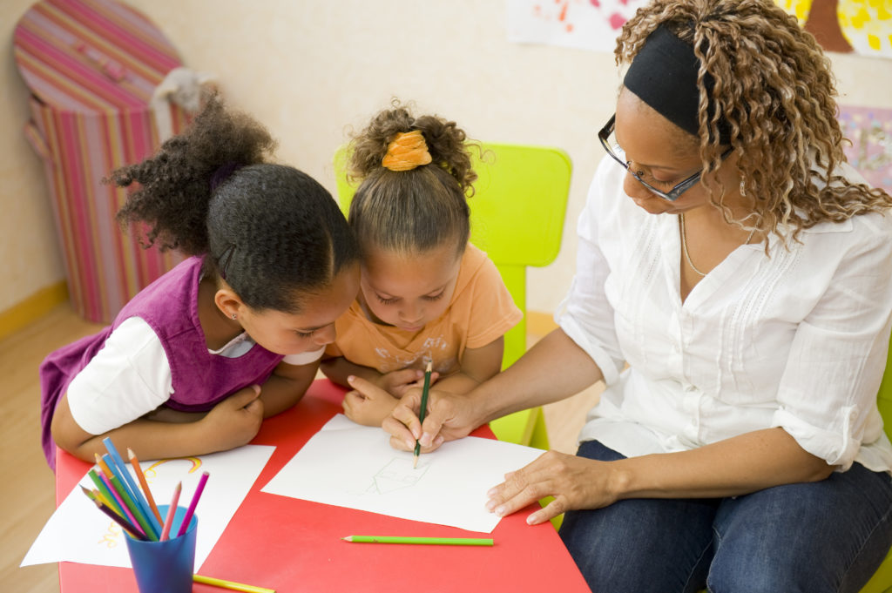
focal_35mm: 66
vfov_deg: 20.6
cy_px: 296
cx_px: 446
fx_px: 1634
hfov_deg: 30.5
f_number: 3.5
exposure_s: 1/100
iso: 250
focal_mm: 66
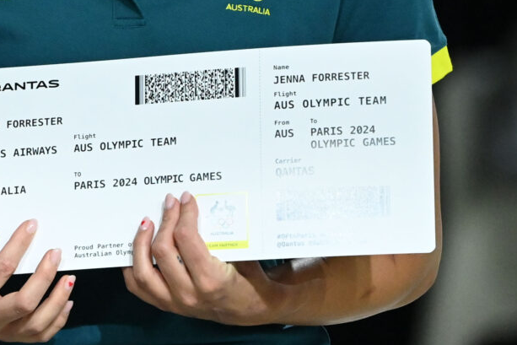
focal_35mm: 1035
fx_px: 14866
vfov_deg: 1.3
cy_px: -109
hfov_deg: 2.0
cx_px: -207
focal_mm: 310
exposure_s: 1/2500
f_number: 4
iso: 8000
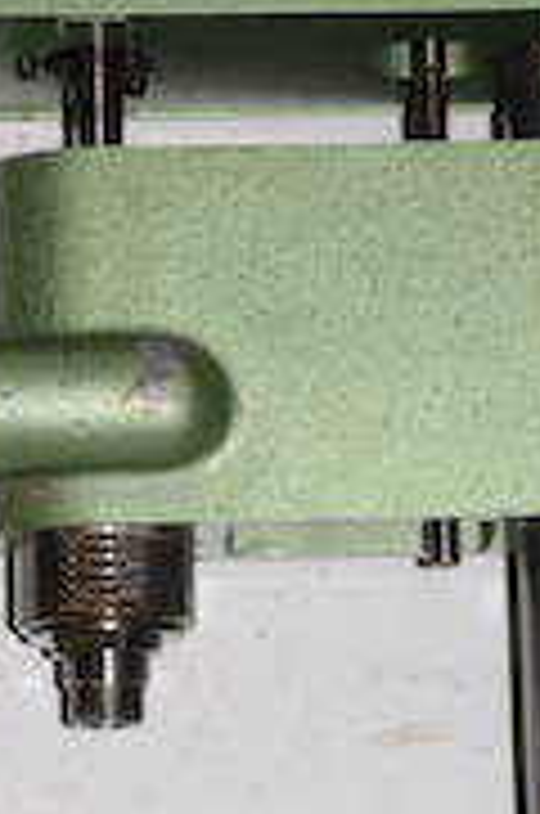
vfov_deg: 14.4
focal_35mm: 142
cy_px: 549
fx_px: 3207
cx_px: 342
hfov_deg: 9.6
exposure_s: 1/60
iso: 400
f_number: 13
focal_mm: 42
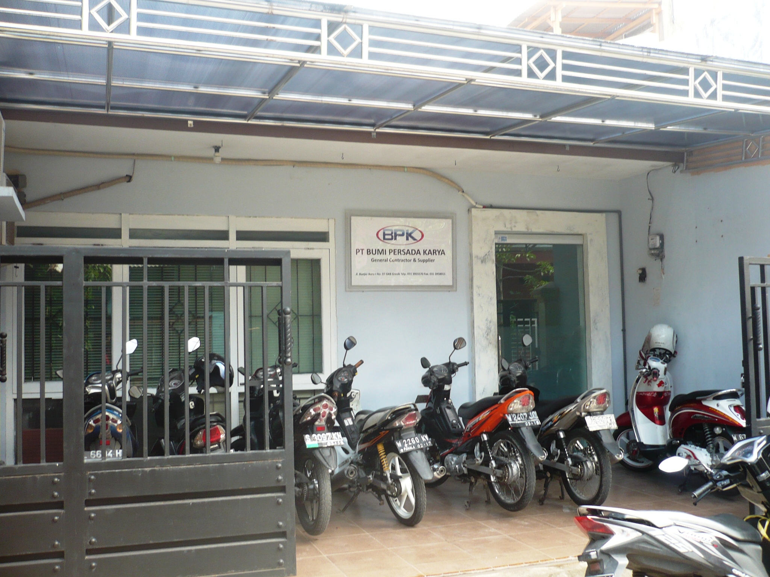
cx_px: 385
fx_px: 779
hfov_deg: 52.6
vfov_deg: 40.7
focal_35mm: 35
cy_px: 288
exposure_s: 1/80
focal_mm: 5.8
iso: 100
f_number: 2.8
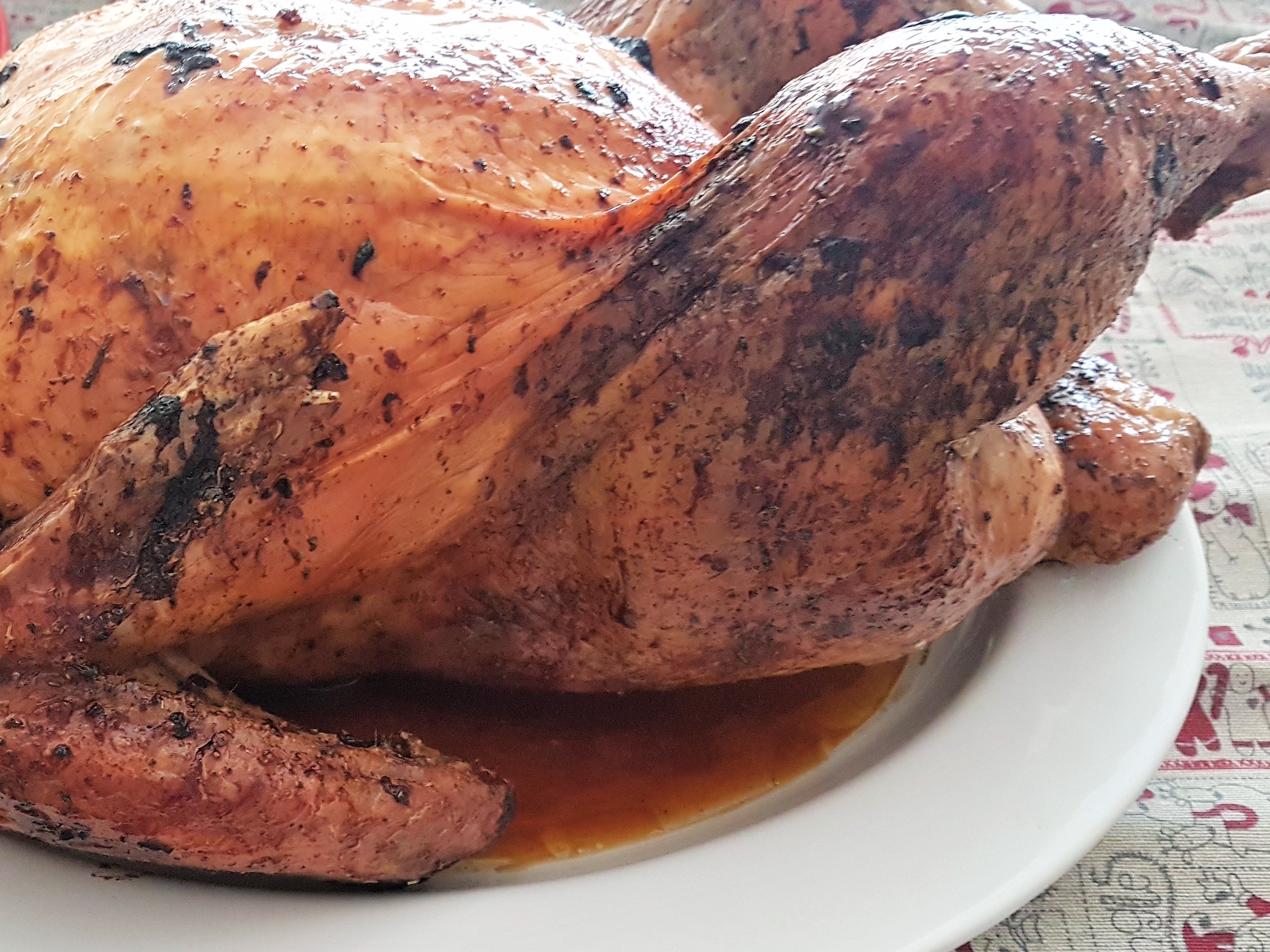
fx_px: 1284
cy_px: 451
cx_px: 424
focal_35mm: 35
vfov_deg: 40.7
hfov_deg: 51.7
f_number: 1.7
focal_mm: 4.2
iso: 200
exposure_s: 1/11
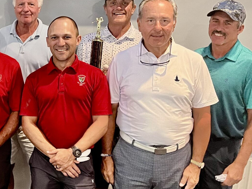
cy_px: 74
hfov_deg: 27.5
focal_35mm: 64
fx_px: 466
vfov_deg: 22.9
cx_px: -29
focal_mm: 5.1
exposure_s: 1/40
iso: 400
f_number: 1.6
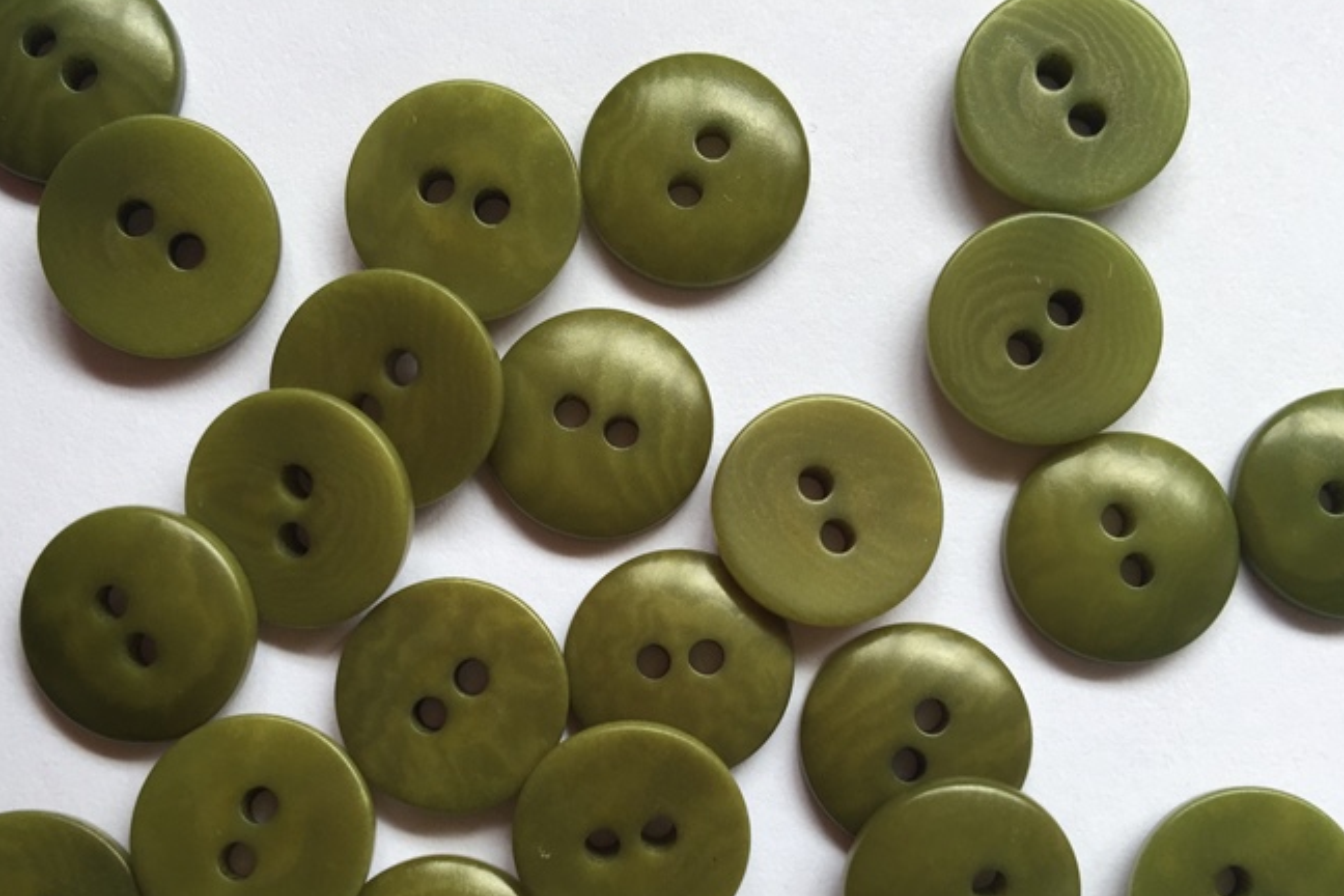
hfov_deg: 50.7
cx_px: 626
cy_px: 612
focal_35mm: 38
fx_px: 1419
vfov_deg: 34.7
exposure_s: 1/100
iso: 40
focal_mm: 4.15
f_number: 2.2
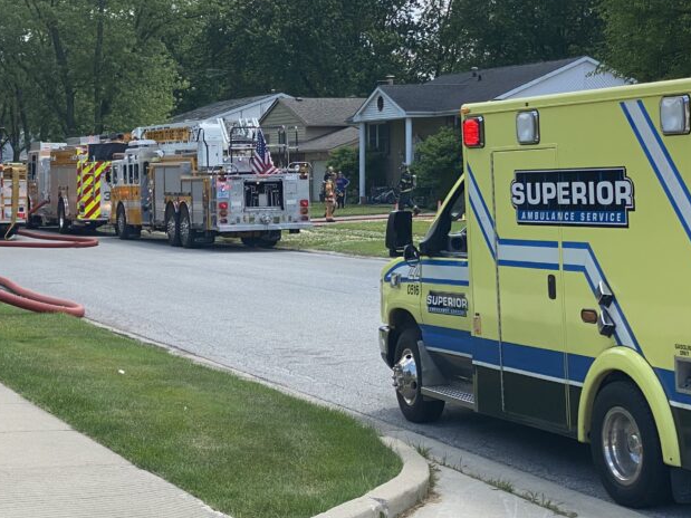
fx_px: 1716
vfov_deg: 17.2
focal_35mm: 86
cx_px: 326
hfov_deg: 22.8
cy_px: 214
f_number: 2
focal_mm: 6
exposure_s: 1/888
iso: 20
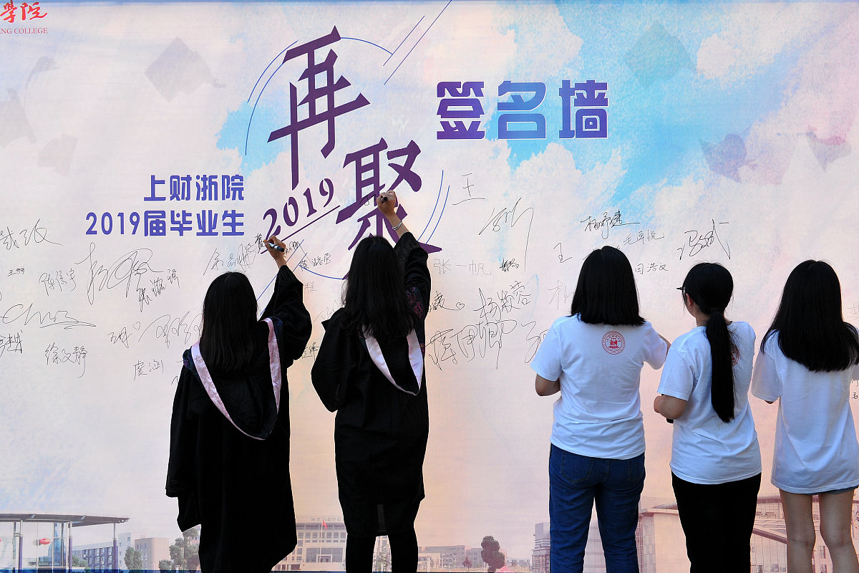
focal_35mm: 32
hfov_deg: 58.7
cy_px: 286
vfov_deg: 41.1
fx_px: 763
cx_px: 430
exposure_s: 1/100
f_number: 6.3
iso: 640
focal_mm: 32
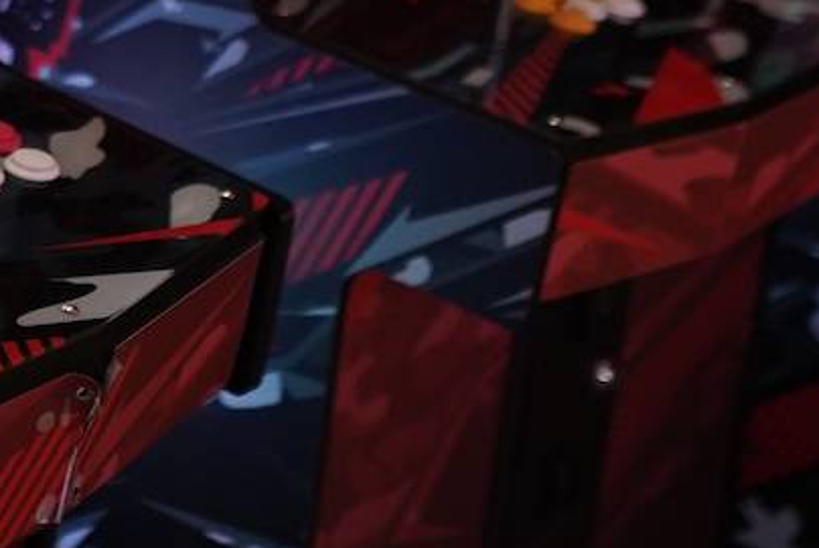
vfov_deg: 11.7
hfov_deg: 17.4
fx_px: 2595
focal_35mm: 114
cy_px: -189
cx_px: -69
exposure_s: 1/160
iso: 1600
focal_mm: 24
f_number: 1.6
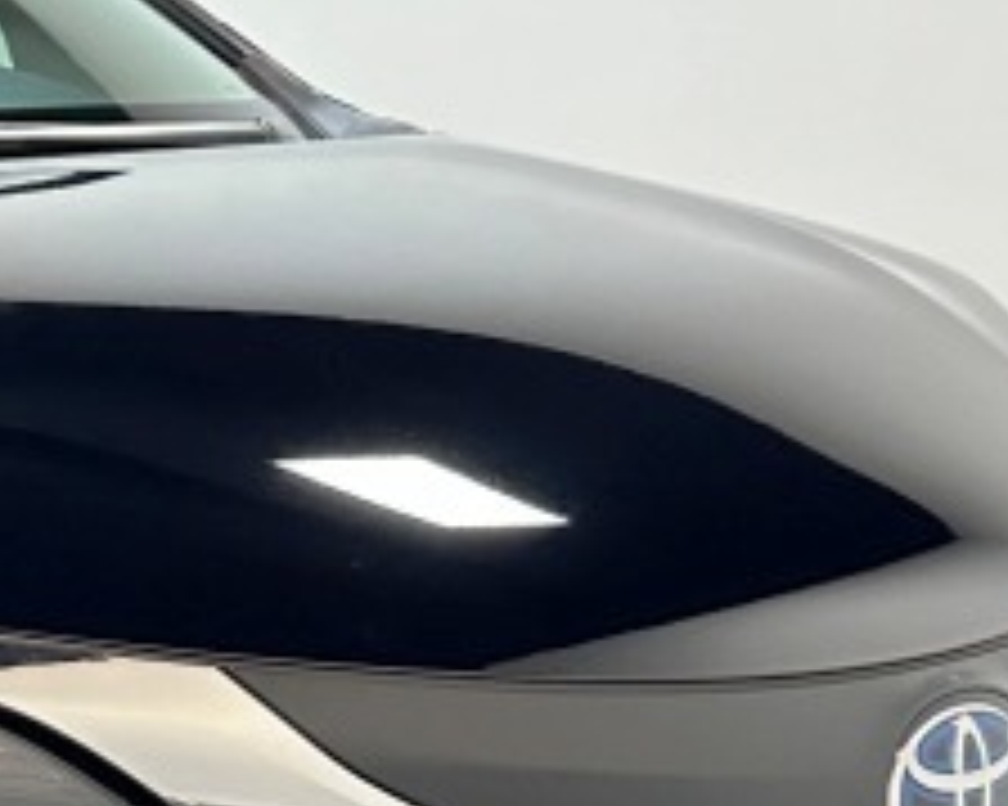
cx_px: -513
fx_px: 3191
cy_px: 928
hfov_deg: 16.4
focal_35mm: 107
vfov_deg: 14.0
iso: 500
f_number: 1.78
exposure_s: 1/60
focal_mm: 6.86
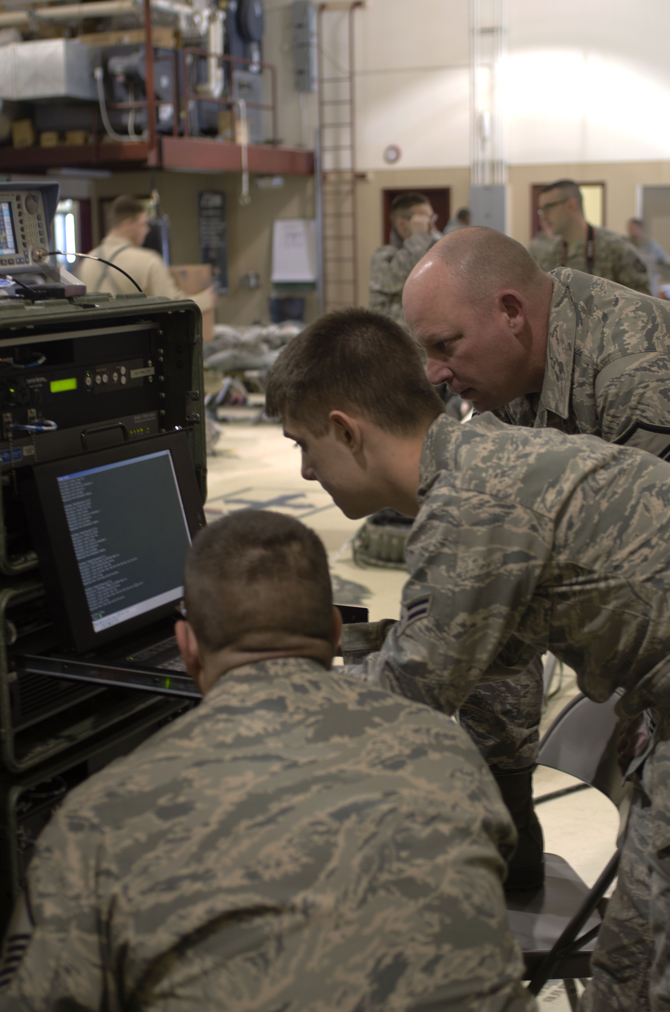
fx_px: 1472
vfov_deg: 37.9
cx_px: 335
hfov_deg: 25.6
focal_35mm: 52
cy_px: 506
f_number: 2.8
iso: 400
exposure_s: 1/13
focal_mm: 35
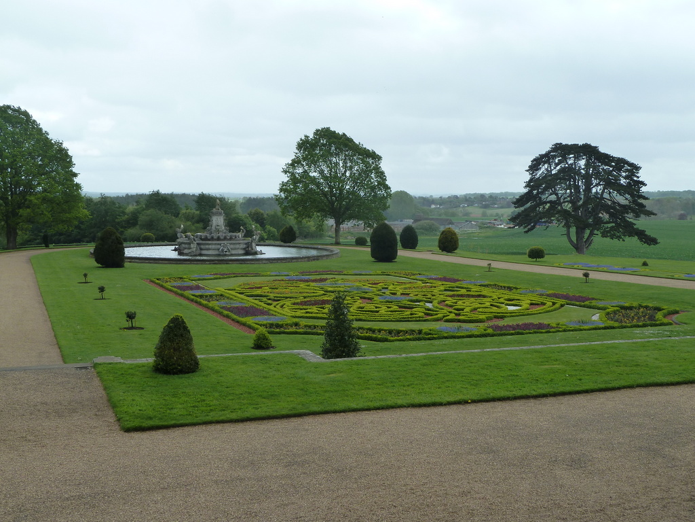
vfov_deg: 34.3
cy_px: 261
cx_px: 348
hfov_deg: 44.8
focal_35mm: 42
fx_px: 843
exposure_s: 1/250
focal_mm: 6.9
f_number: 4
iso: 125
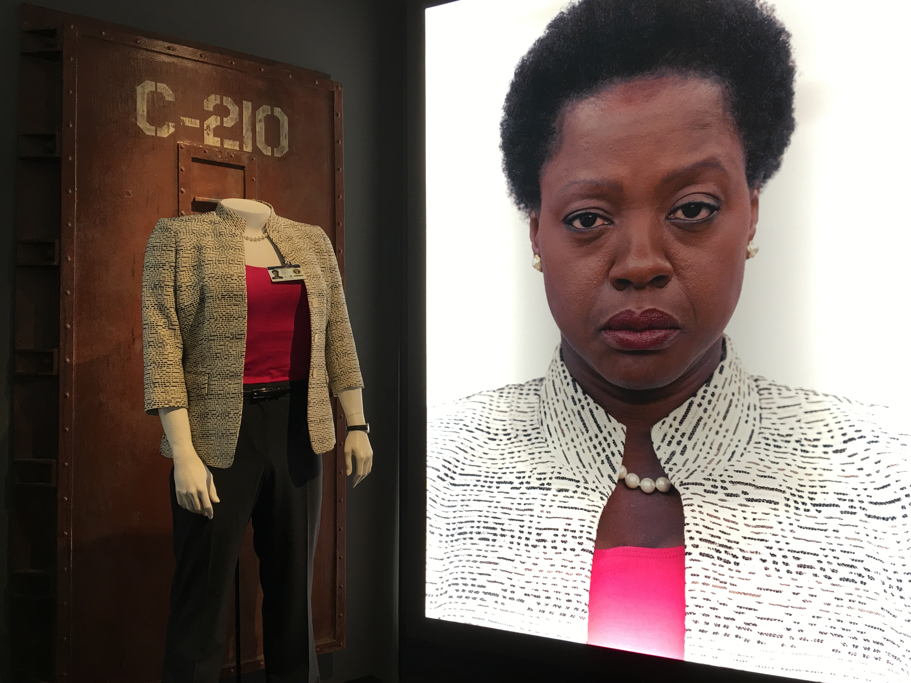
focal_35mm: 29
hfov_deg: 61.7
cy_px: 342
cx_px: 456
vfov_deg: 48.2
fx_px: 763
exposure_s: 1/15
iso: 25
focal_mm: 4.15
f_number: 2.2
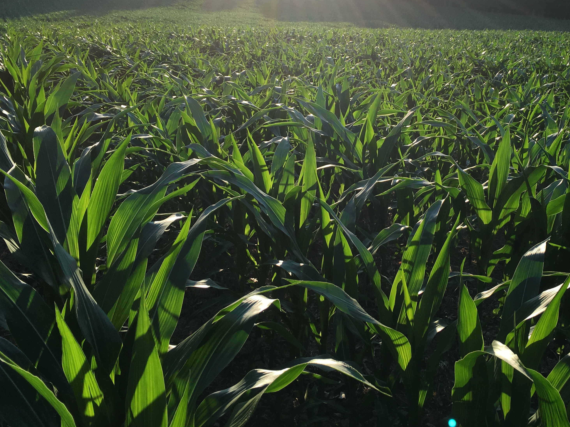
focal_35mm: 40
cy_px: 140
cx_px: 362
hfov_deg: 46.3
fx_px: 659
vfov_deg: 35.6
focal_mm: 4.15
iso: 25
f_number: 2.2
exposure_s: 1/793
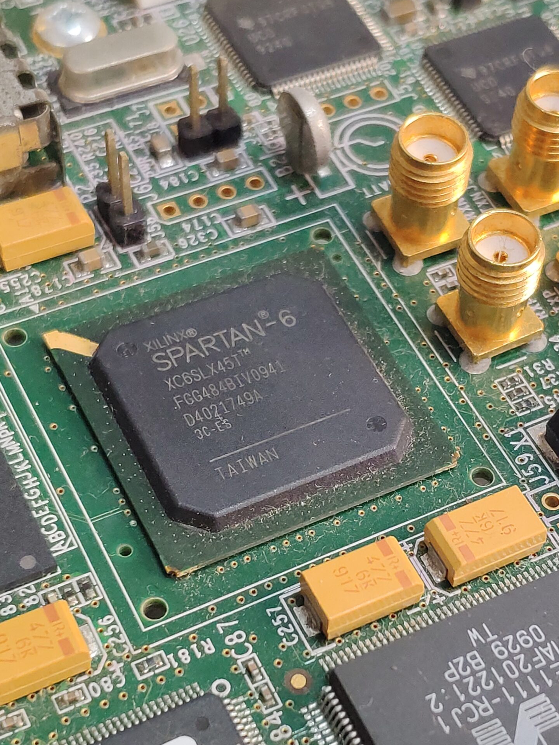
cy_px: 418
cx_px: 360
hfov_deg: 49.1
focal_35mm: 28
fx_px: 603
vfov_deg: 63.2
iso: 169
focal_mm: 4.22
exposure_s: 1/50
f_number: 1.8
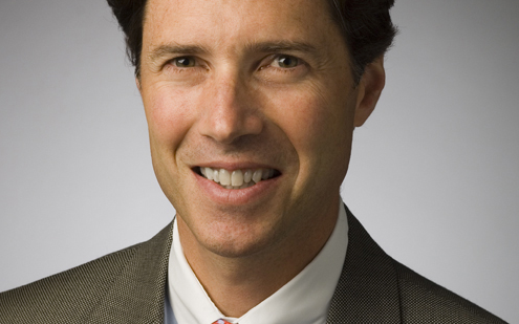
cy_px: 154
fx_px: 1965
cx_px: 261
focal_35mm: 139
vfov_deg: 9.4
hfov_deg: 15.0
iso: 100
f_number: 9
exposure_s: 1/80
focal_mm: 60
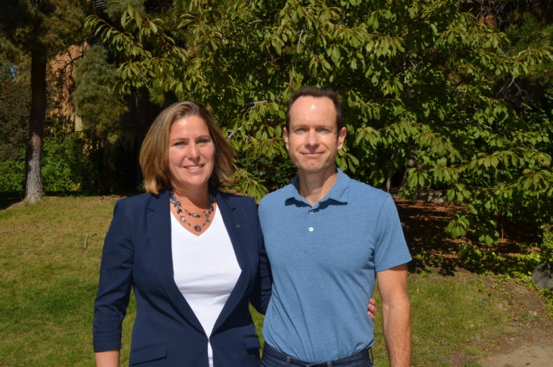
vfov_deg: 34.1
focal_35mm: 39
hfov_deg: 49.6
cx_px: 276
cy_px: 184
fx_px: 598
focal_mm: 26
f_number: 11
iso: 100
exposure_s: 1/200
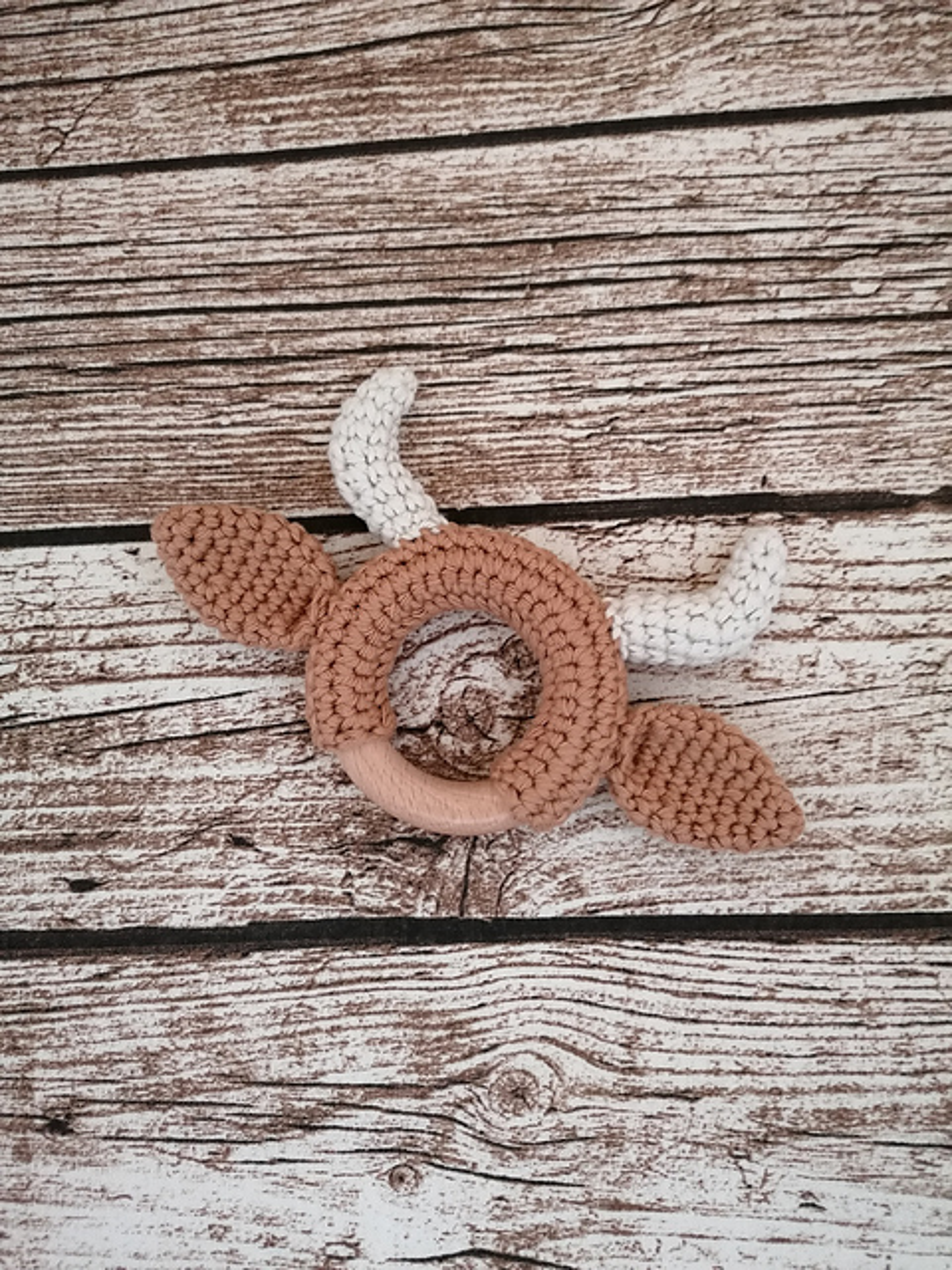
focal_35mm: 27
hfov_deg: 51.4
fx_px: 990
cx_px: 476
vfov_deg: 65.3
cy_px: 635
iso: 1000
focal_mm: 4.75
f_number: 1.8
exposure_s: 1/16.7
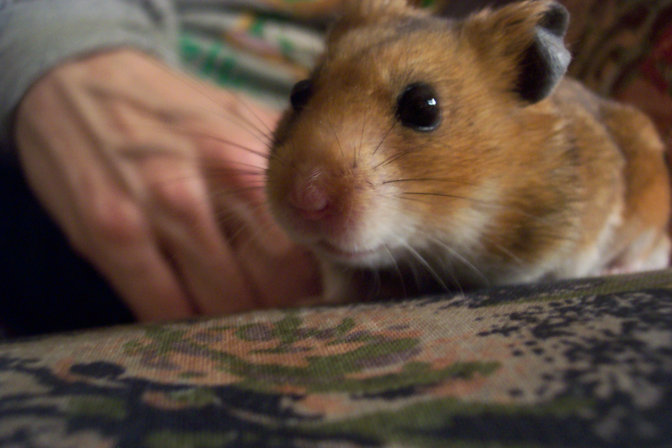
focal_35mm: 38
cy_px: 224
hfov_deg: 50.7
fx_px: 709
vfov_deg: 35.1
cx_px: 336
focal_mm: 8
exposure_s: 1/8
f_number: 2.8
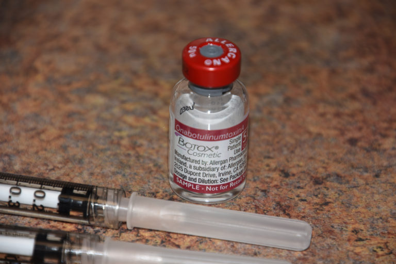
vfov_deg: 3.1
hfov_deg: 4.6
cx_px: 198
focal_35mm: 450
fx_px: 4950
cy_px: 132
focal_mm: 300
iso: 100
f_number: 6.3
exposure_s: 1/60
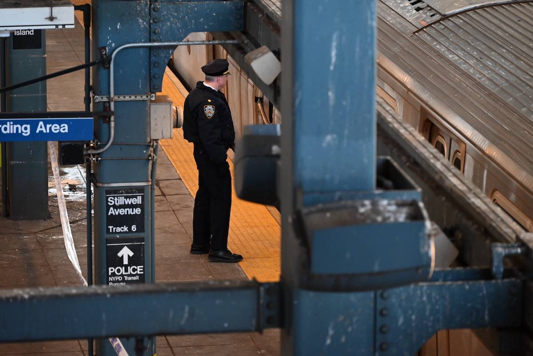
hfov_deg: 10.3
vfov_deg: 6.9
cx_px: 266
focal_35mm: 200
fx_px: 2962
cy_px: 178
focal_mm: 200
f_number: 6.3
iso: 4000
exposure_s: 1/200
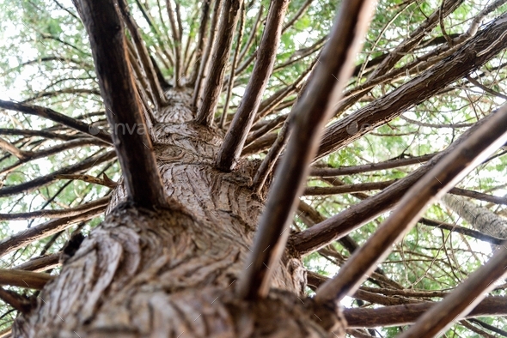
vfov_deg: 20.9
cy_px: 169
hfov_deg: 30.9
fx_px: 916
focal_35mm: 65
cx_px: 254
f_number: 4
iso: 5000
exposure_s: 1/160
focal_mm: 65
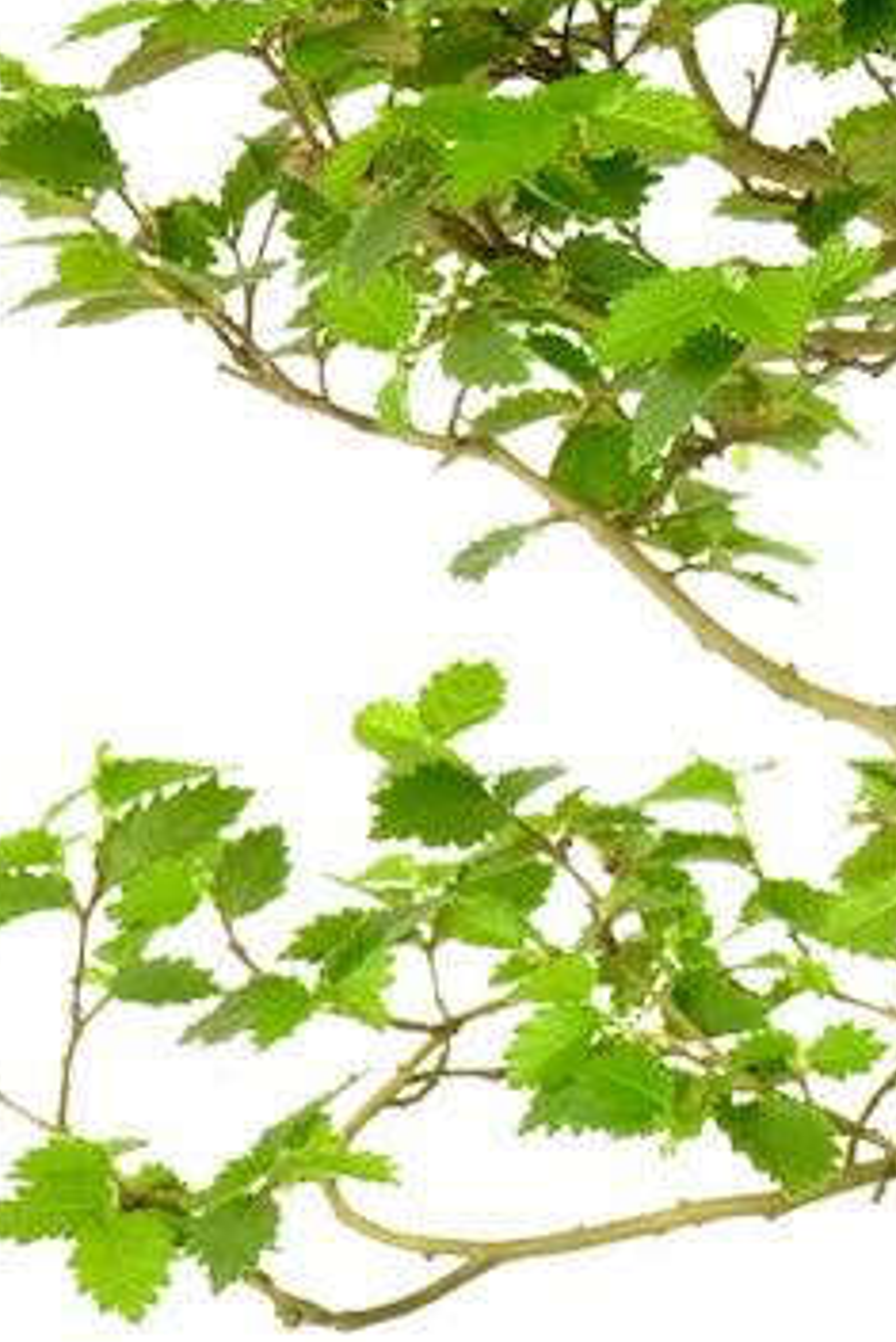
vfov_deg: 5.3
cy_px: 1060
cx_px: 1323
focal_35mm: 386
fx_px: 14395
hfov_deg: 3.6
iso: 1600
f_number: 11
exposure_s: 1/13
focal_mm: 70.5
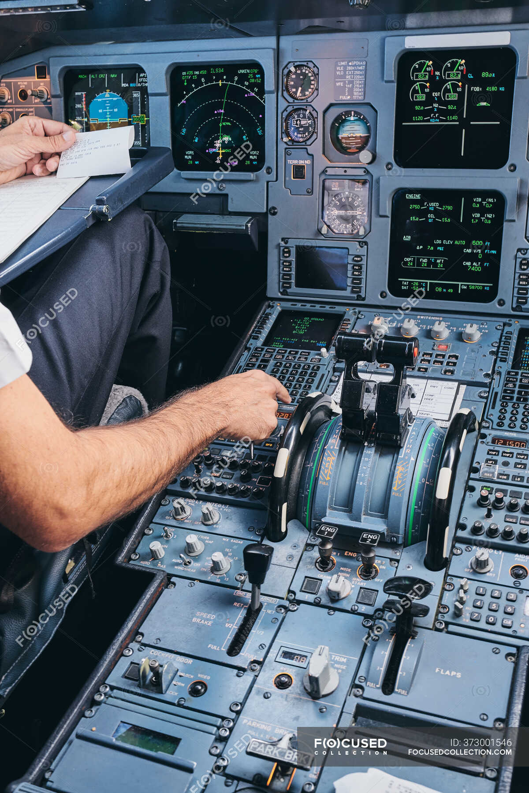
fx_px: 771
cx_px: 264
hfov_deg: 37.9
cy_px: 396
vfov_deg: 54.4
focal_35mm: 35
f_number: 6.4
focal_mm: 23.4
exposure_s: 1/12
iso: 640
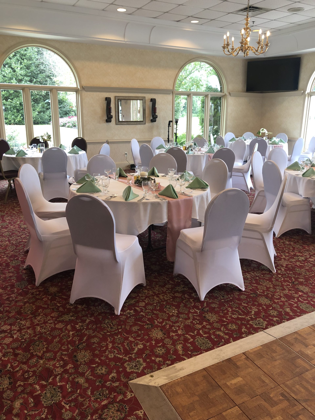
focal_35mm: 28
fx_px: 340
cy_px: 210
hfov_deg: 49.7
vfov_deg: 63.4
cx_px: 158
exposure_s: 1/30
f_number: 1.8
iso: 32
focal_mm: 3.99
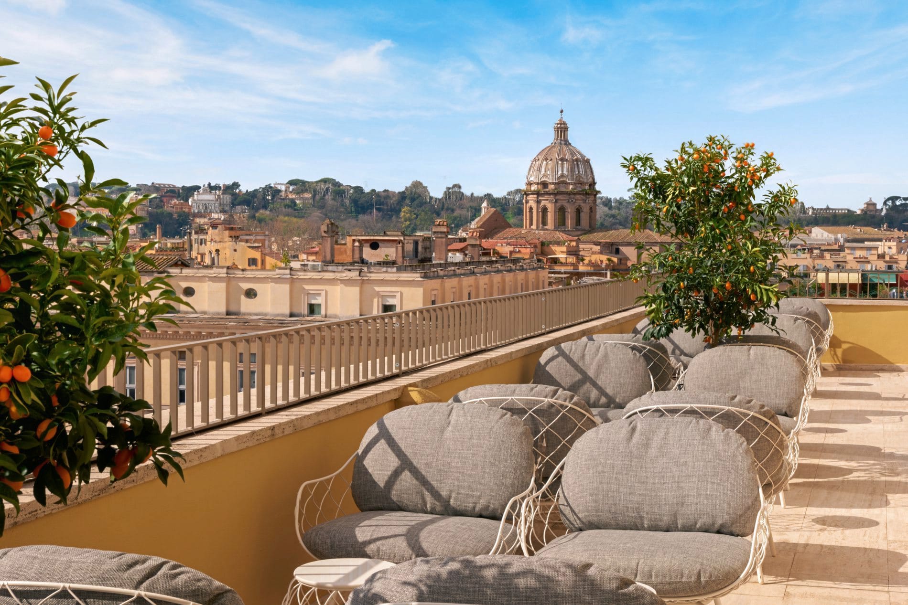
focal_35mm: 54
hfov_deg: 36.9
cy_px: 302
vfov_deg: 25.1
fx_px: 1362
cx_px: 454
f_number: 22
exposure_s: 1/80
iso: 200
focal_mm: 54
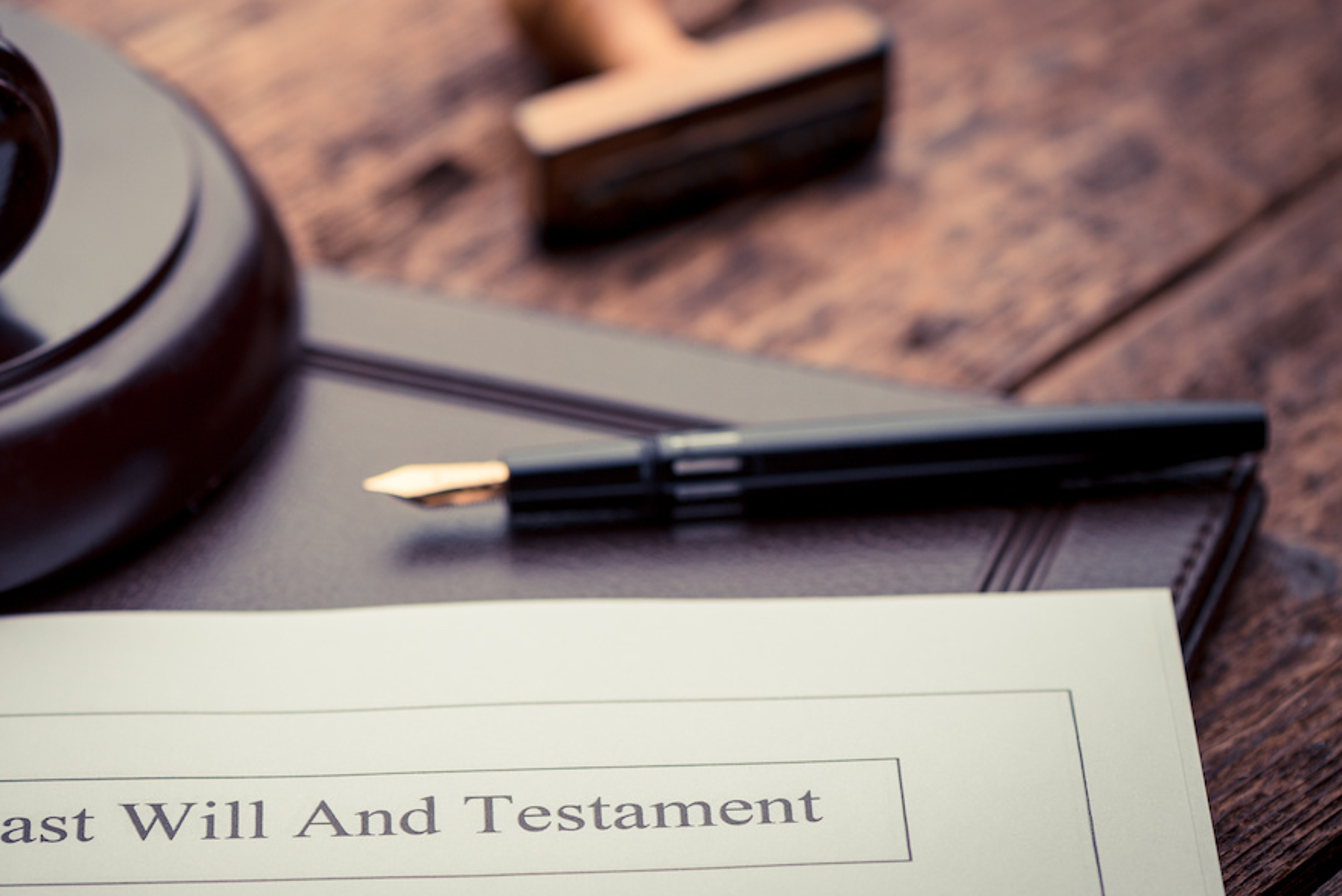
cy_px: 392
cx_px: 448
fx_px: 5332
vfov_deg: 9.6
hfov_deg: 14.3
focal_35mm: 143
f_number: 5.6
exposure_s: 1/125
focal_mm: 105
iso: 64
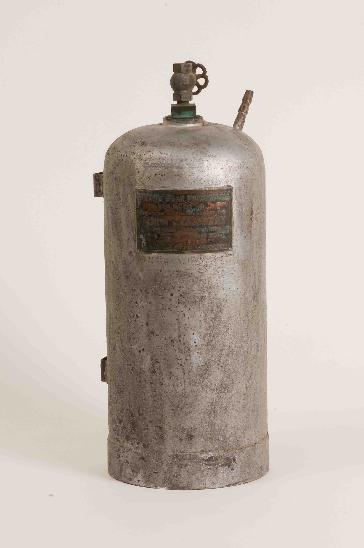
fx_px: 2395
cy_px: 274
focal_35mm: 158
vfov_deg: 13.1
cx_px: 182
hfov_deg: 8.7
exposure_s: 1/3
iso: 250
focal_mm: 105
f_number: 22
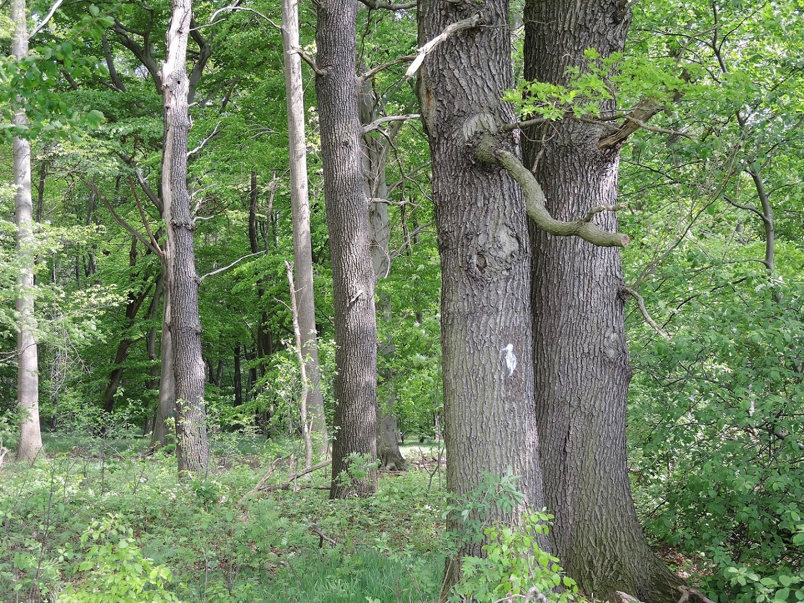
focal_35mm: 46
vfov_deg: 31.5
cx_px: 402
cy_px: 302
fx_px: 1068
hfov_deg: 41.2
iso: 80
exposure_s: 1/125
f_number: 2.5
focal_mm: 9.9
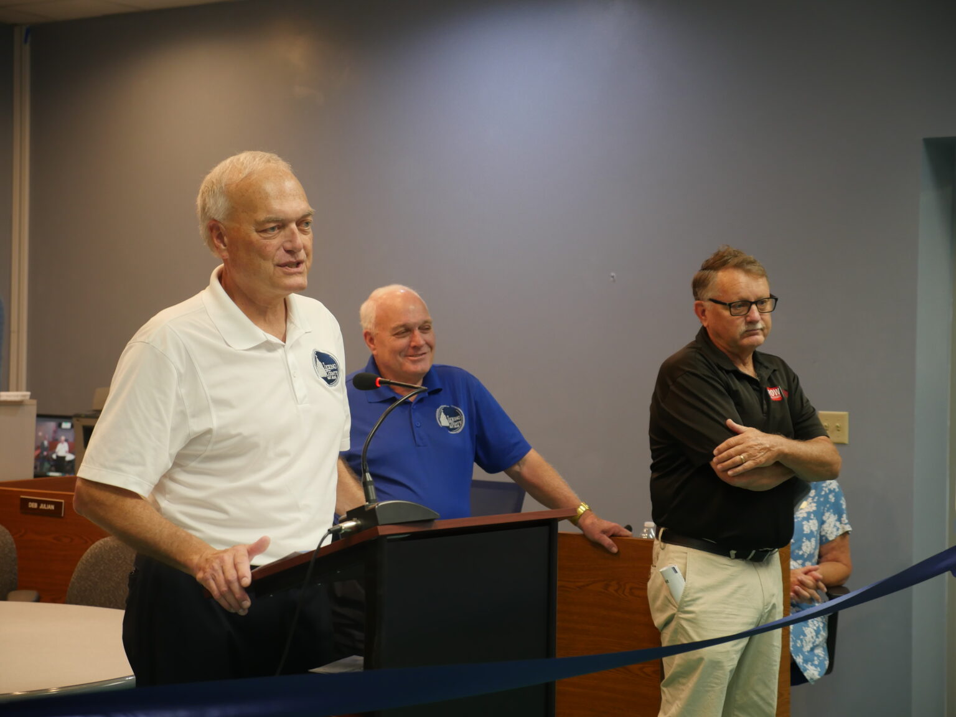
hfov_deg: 27.8
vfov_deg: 21.0
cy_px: 358
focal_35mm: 70
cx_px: 478
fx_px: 1933
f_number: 2.8
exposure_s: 1/80
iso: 640
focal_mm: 35
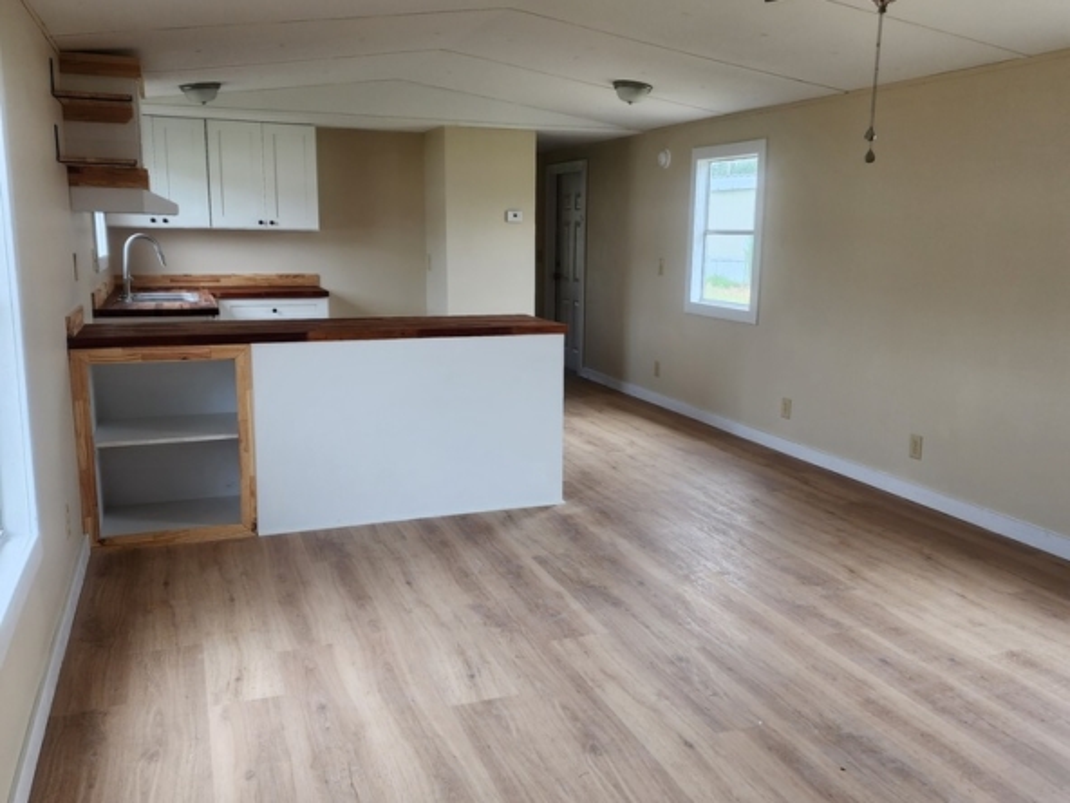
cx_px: 535
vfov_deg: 58.9
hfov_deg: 73.9
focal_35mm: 23
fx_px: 711
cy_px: 402
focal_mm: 6.4
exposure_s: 1/180
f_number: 1.8
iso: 50
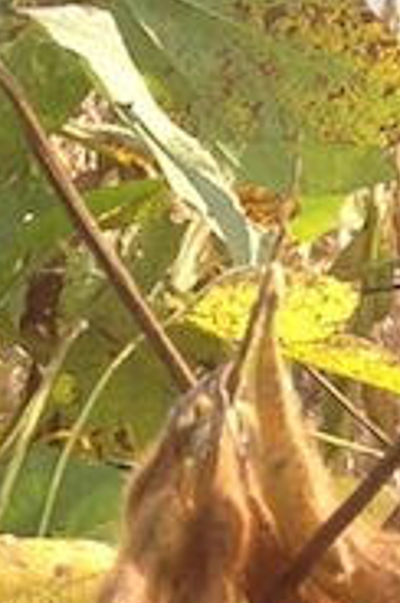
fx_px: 3546
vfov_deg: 8.5
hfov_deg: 6.5
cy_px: 1647
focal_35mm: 212
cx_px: 223
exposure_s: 1/796
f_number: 2.4
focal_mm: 4.28
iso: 50
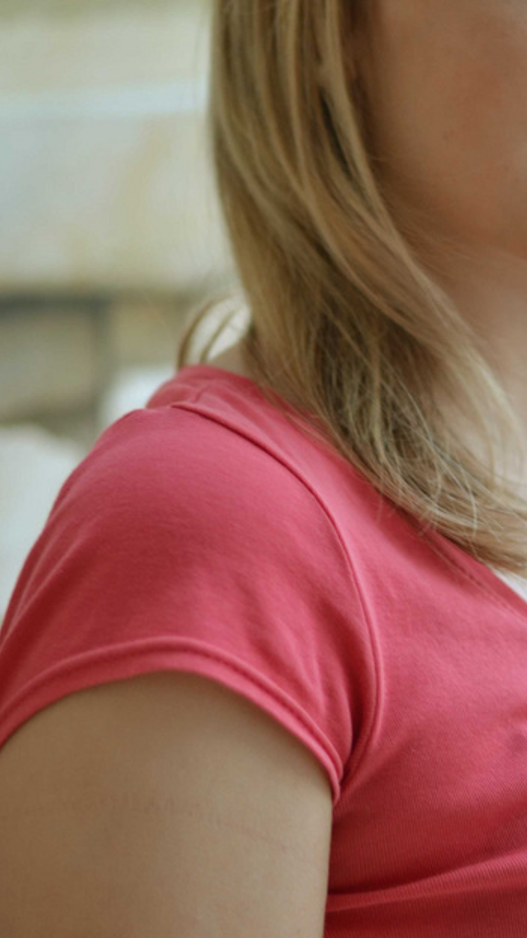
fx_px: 3382
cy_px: 369
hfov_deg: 8.9
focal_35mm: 136
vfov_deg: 15.8
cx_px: 489
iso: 200
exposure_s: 1/40
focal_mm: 50
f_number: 1.8
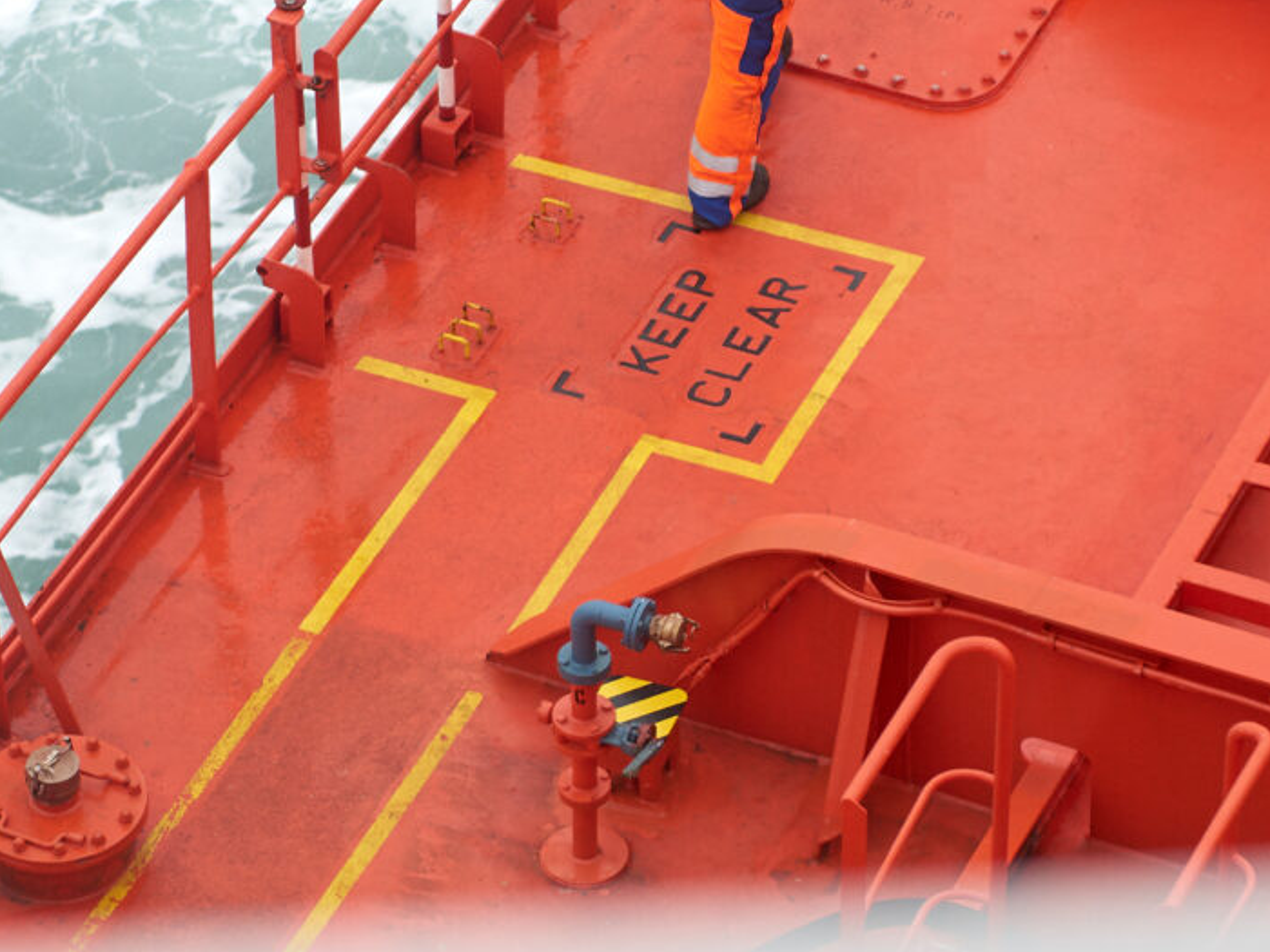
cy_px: 235
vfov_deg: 7.5
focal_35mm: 197
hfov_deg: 10.0
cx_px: 650
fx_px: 7228
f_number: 2.8
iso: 400
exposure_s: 1/400
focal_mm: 70
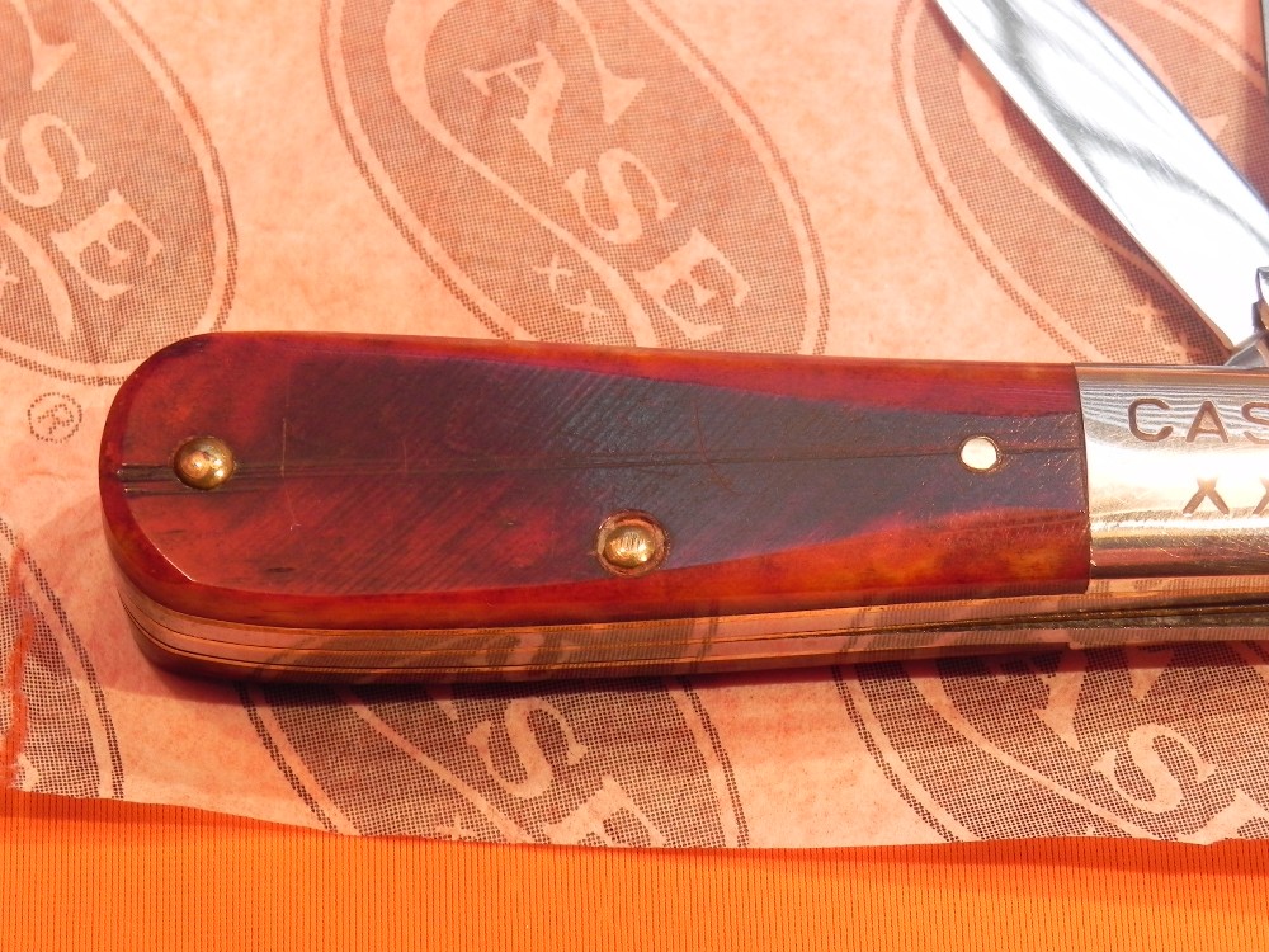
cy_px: 476
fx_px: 3849
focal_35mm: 105
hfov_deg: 18.7
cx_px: 634
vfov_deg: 14.1
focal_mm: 18.8
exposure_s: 1/180
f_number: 5
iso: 160
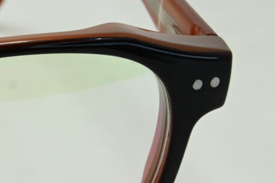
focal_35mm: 154
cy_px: 63
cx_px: -197
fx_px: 1178
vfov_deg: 8.9
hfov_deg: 12.3
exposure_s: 1/60
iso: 200
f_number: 10
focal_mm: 34.5
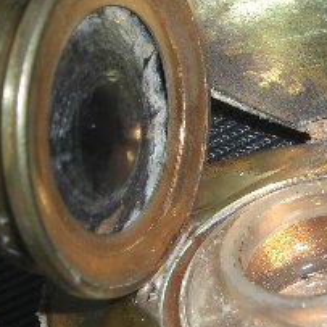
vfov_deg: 11.7
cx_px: 319
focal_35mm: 149
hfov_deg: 11.6
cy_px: 155
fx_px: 1592
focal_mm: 7.9
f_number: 4
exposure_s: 1/60
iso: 80
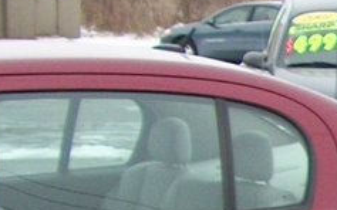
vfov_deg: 5.5
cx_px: 870
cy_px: 524
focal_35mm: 229
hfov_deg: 8.3
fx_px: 2103
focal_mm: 5.7
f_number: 2.9
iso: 80
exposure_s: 1/160
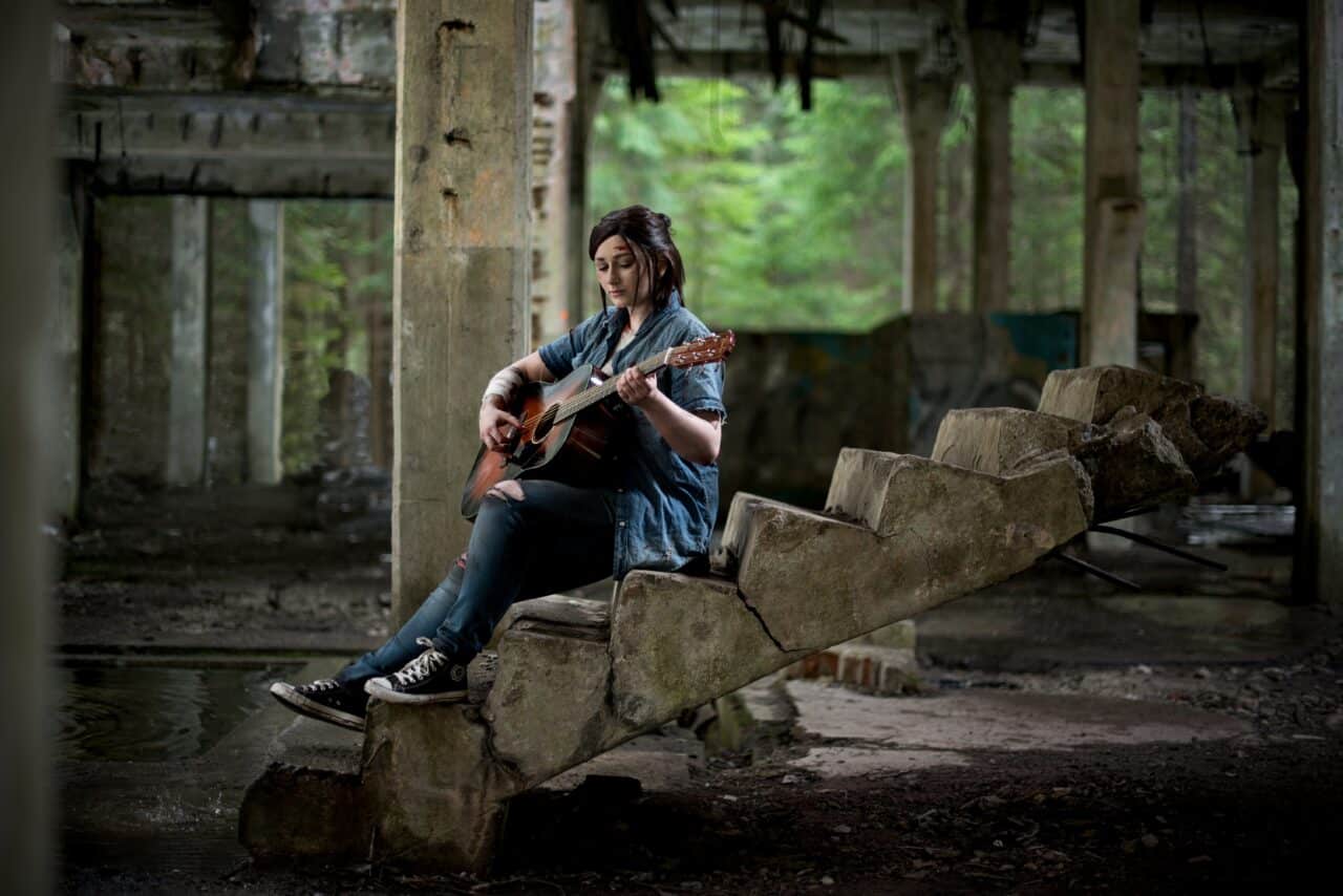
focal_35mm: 50
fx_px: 1866
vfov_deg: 27.0
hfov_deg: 39.6
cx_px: 672
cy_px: 448
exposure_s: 1/100
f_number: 1.4
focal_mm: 50
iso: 500
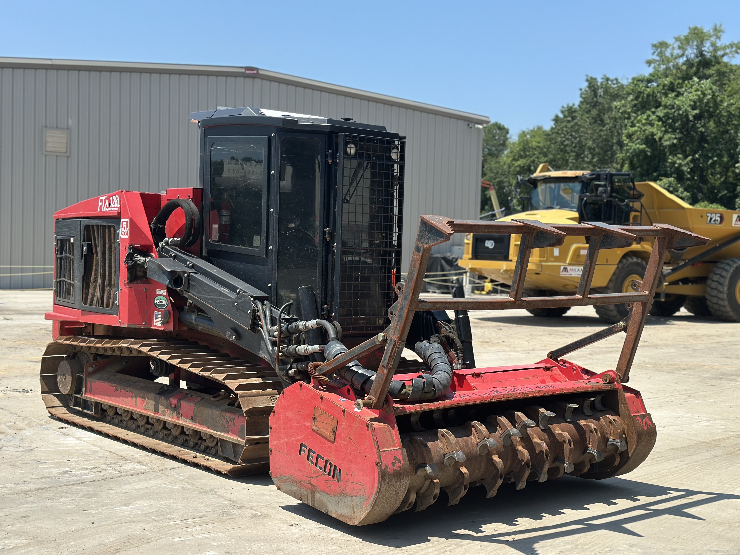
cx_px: 370
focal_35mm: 48
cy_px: 278
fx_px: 1026
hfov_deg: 39.7
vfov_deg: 30.3
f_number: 1.78
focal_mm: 6.86
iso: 100
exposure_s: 1/3597
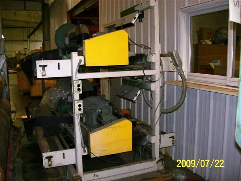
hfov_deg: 51.4
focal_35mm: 36
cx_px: 120
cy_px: 90
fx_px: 251
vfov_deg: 39.7
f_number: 2.7
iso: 200
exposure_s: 1/64
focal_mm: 6
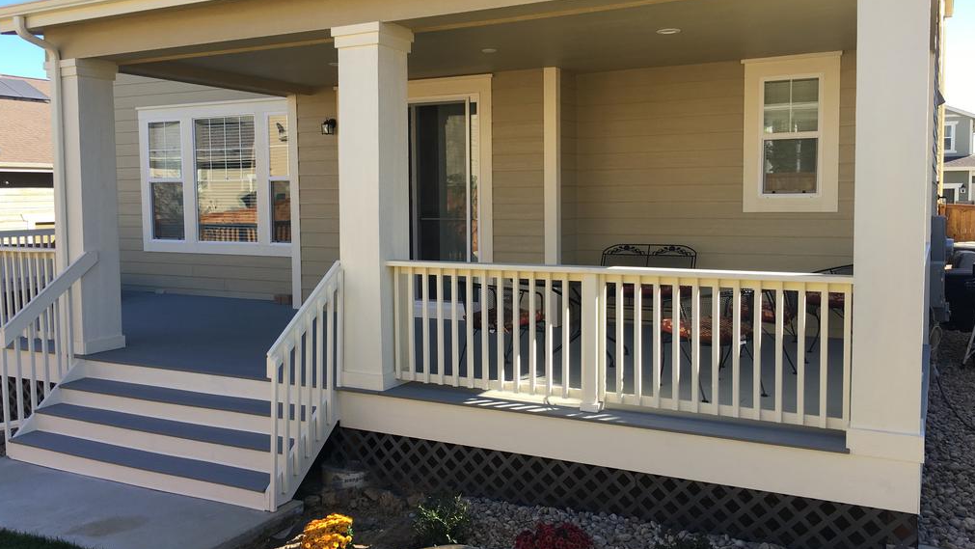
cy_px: 251
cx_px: 486
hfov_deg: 61.0
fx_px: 827
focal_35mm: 32
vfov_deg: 36.7
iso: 25
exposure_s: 1/398
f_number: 2.2
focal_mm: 4.15
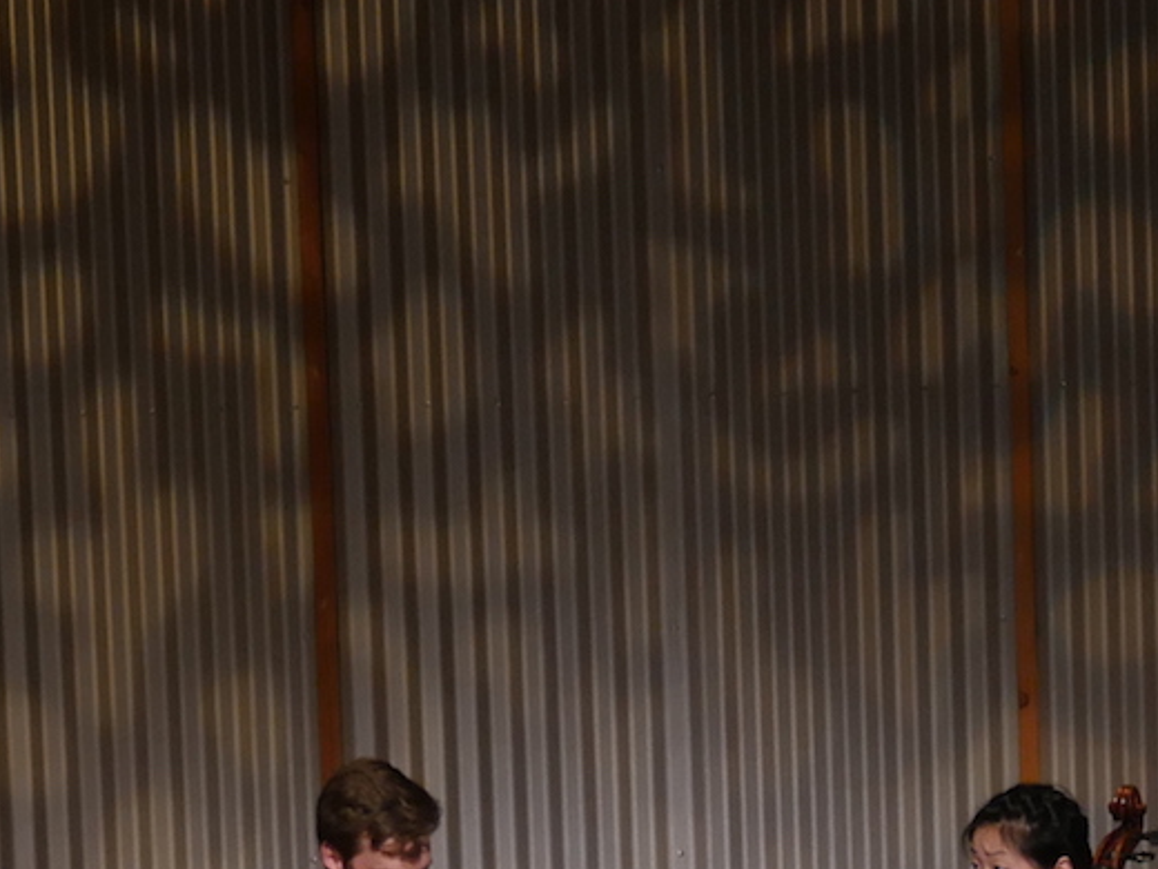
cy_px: 1183
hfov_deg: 11.2
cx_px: 737
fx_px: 5921
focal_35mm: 177
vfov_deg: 8.3
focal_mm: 23
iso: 400
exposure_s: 1/25
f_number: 4.8
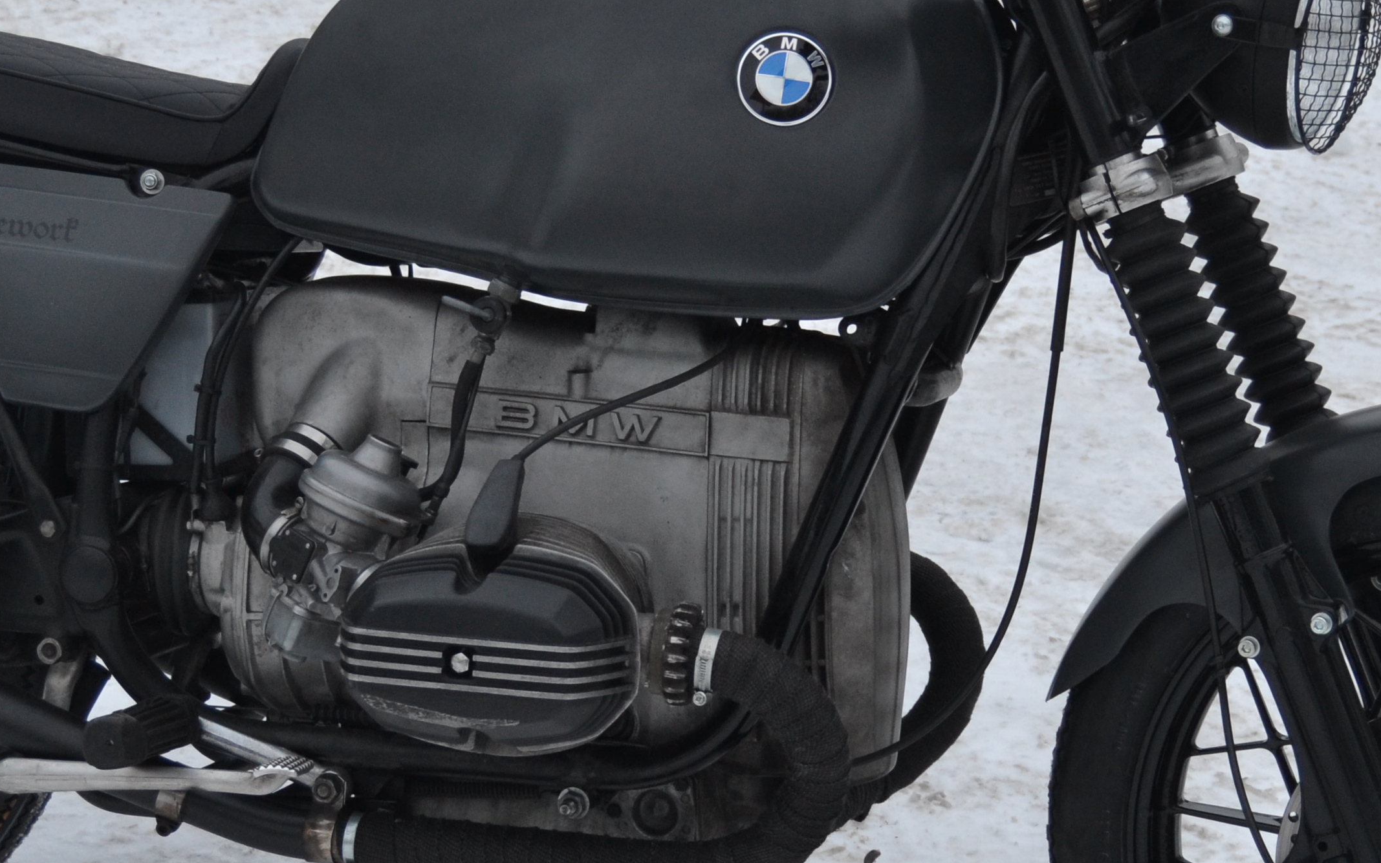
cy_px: 402
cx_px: 708
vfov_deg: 13.2
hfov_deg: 21.0
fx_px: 3726
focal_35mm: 99
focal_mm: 30
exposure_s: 1/60
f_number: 4.2
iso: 500
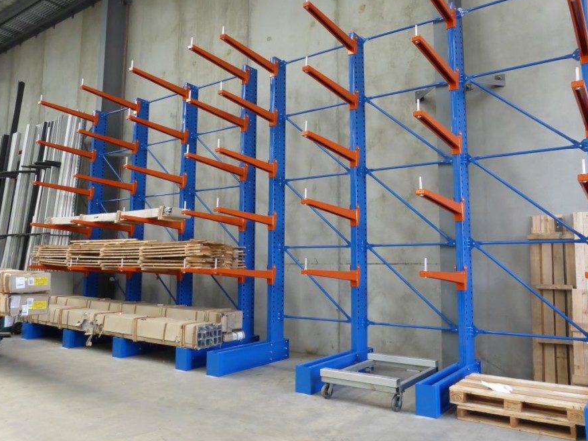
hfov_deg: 63.4
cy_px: 200
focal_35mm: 28
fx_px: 475
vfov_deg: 49.7
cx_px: 308
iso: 200
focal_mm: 4.3
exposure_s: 1/60
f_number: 3.3
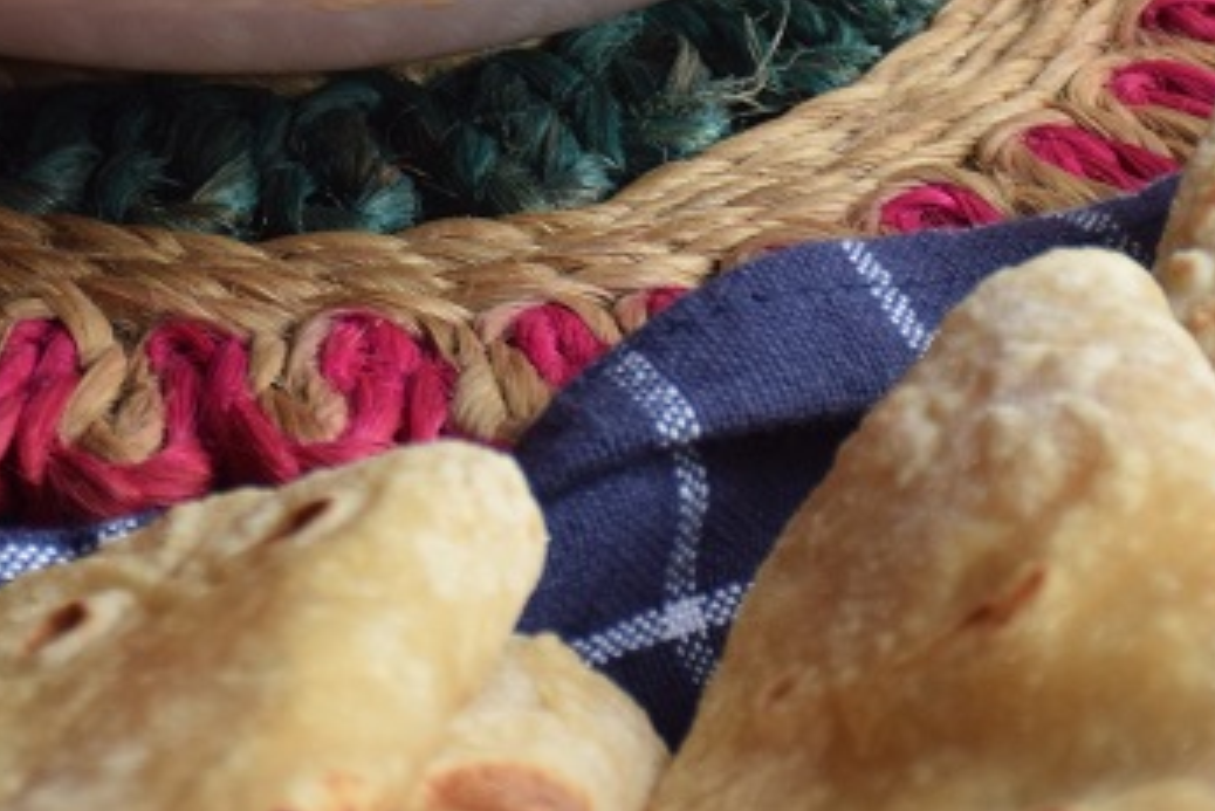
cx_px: 397
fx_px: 11580
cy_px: -130
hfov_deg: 6.0
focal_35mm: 343
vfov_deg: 4.0
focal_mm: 66
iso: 400
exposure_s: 1/160
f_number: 6.3
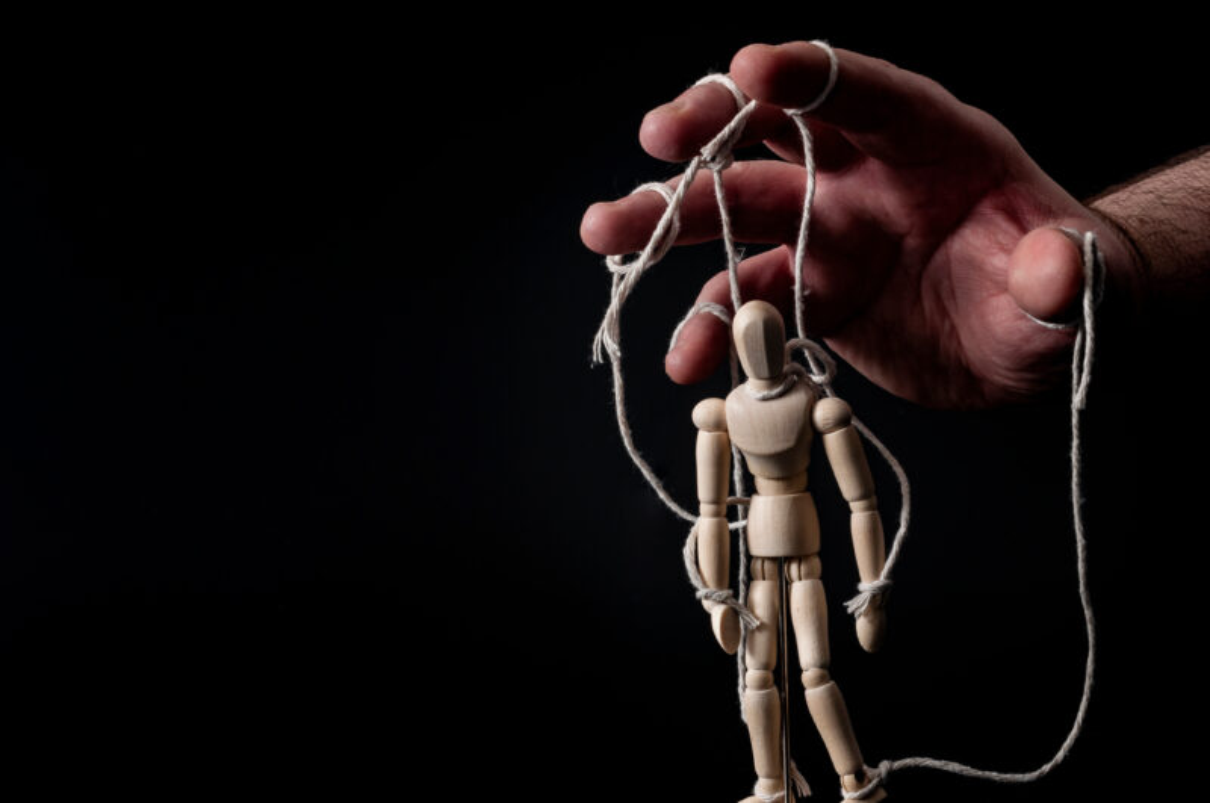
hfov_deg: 27.0
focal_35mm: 75
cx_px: 605
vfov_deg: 18.1
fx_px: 2517
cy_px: 402
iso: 100
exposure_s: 1/125
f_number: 11
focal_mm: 50
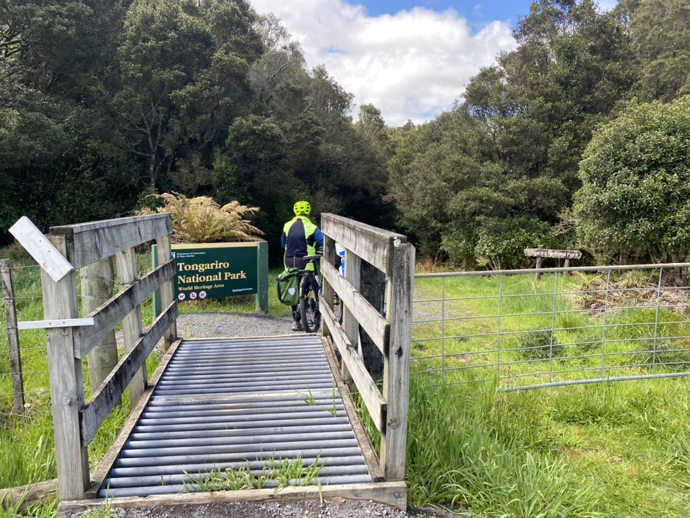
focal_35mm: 26
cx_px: 345
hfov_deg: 67.3
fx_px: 518
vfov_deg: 53.1
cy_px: 259
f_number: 1.8
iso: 32
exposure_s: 1/510
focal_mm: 4.25
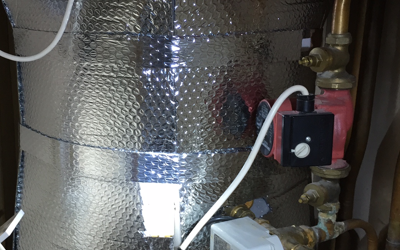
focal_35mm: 48
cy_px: 124
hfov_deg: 41.2
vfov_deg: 26.9
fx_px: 523
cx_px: 129
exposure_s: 1/33
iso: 80
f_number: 2.2
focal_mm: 4.15
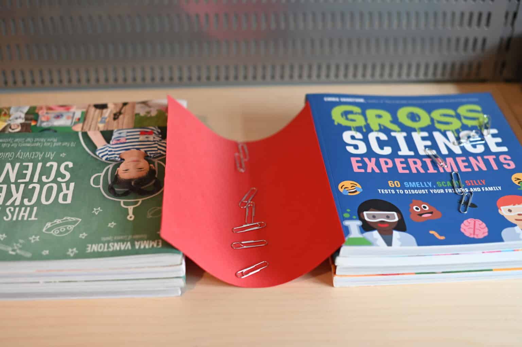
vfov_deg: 27.0
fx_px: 725
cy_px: 174
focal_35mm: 50
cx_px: 261
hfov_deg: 39.6
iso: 500
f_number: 2.8
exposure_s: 1/125
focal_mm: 50
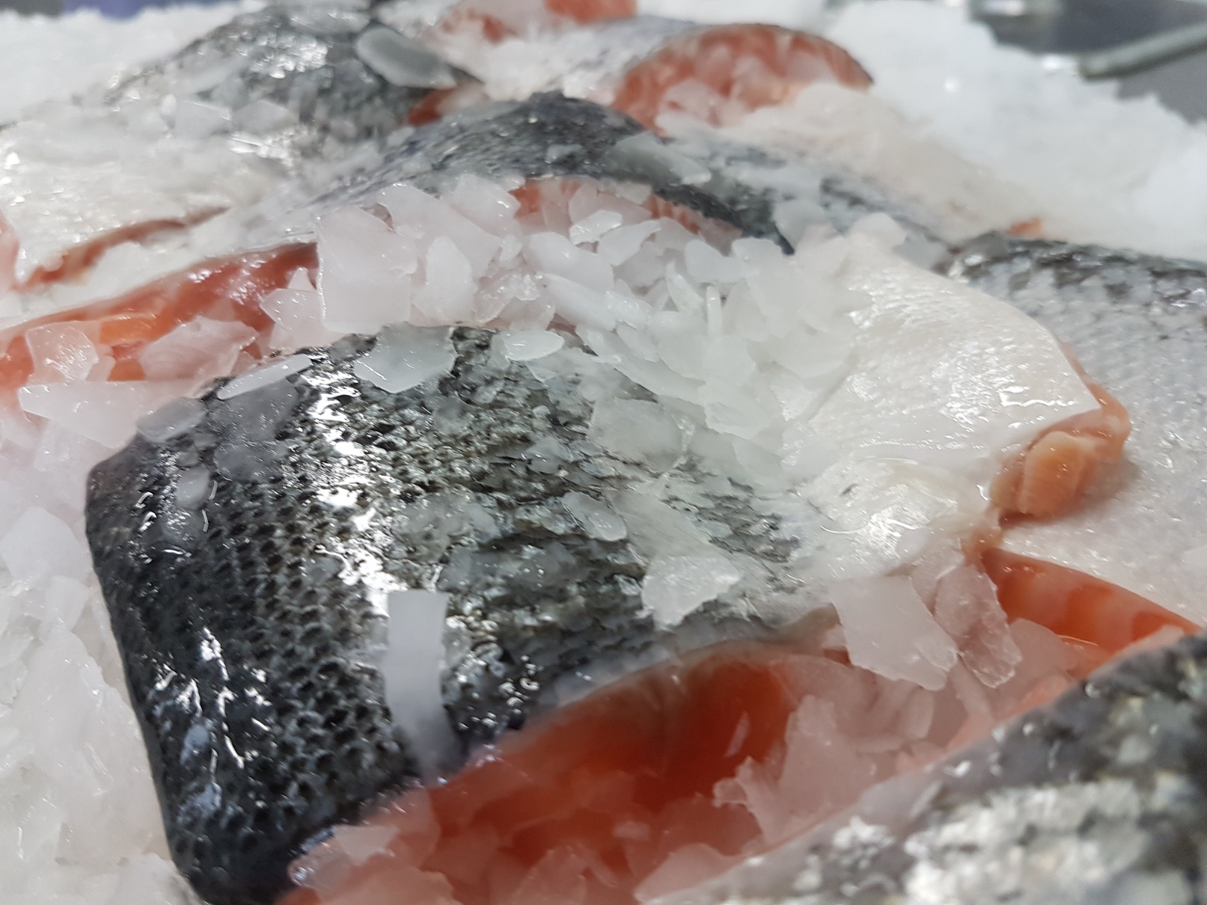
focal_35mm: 26
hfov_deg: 67.3
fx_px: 907
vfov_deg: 53.1
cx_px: 604
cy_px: 452
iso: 100
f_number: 1.7
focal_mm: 4.2
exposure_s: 1/50
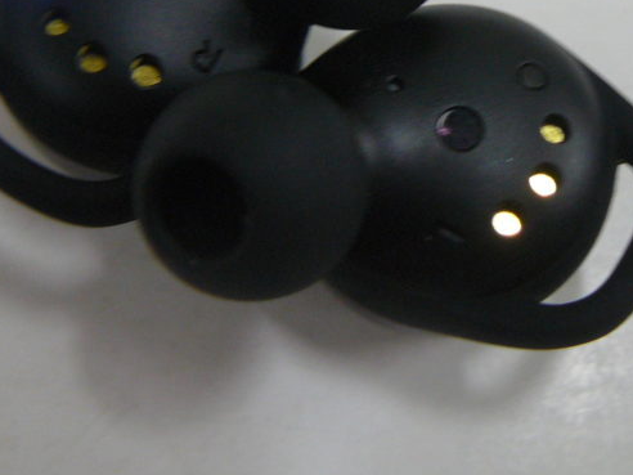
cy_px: 64
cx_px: 360
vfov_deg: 19.3
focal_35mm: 75
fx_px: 1371
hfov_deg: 26.0
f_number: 2.8
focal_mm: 6
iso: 200
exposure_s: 1/30
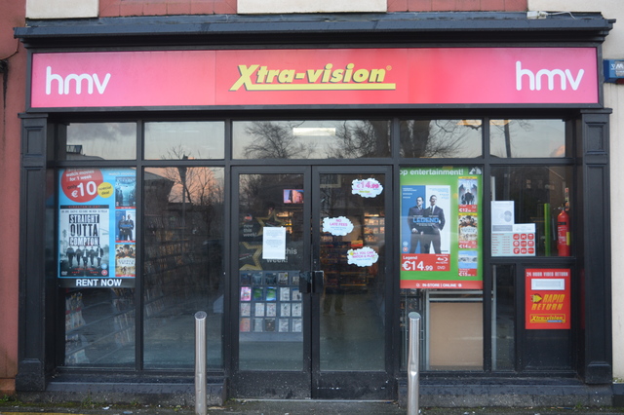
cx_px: 312
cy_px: 208
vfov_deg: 31.9
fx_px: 728
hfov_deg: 46.4
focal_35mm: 42
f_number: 4.2
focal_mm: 28
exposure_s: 1/60
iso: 560
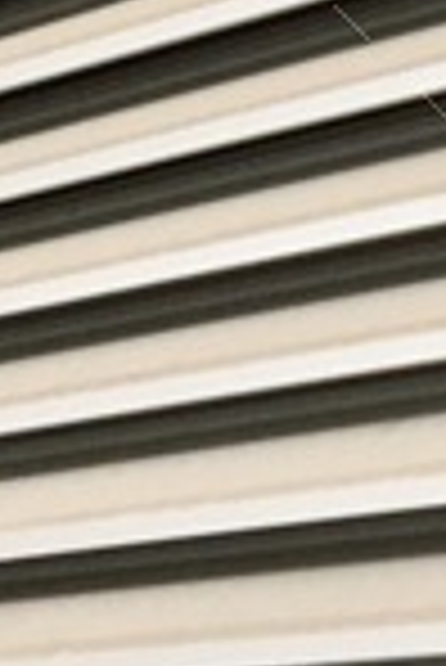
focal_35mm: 160
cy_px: -502
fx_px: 2966
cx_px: 734
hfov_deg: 8.4
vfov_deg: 11.9
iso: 50
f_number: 2.2
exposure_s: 1/33
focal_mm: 4.15
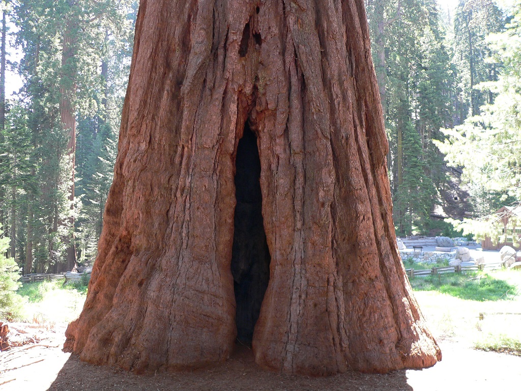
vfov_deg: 39.7
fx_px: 542
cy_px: 196
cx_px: 260
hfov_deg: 51.4
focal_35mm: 36
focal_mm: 6
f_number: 2.8
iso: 150
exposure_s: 1/60
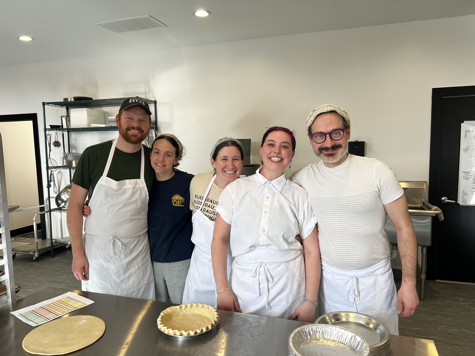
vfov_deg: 53.1
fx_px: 357
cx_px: 238
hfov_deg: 67.3
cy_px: 178
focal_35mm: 26
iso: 100
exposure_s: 1/120
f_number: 1.5
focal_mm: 5.7
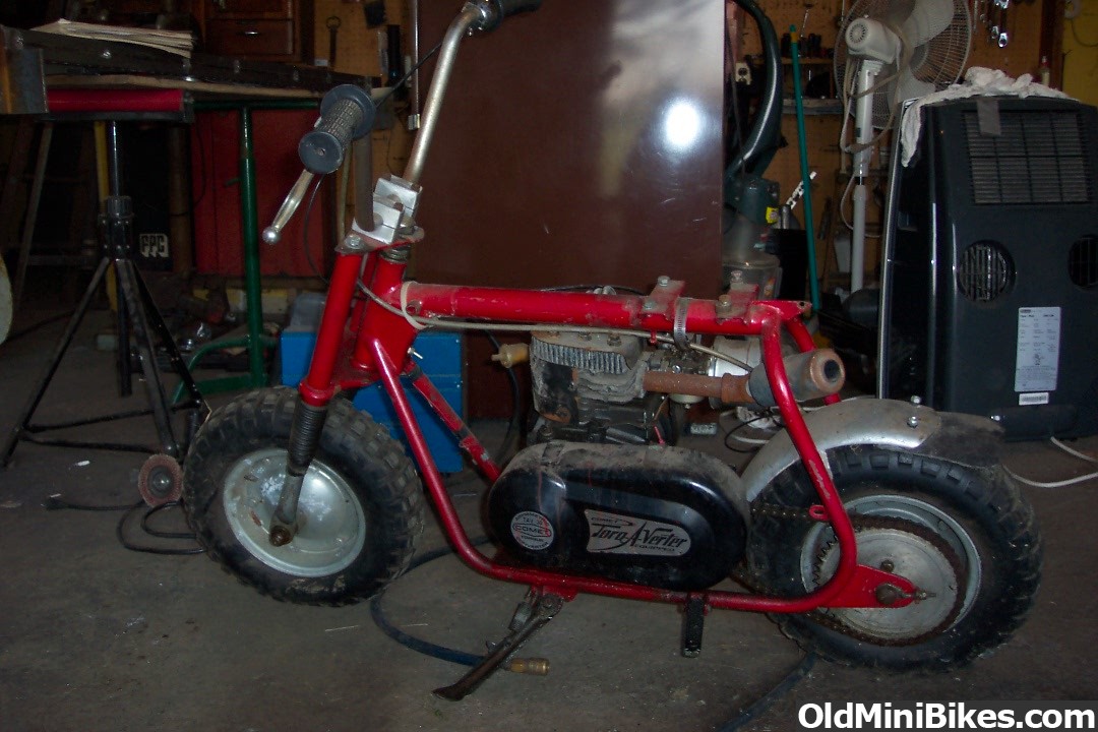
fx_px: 1159
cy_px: 366
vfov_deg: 35.1
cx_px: 549
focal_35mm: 38
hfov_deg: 50.7
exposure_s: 1/30
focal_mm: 8
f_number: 2.8
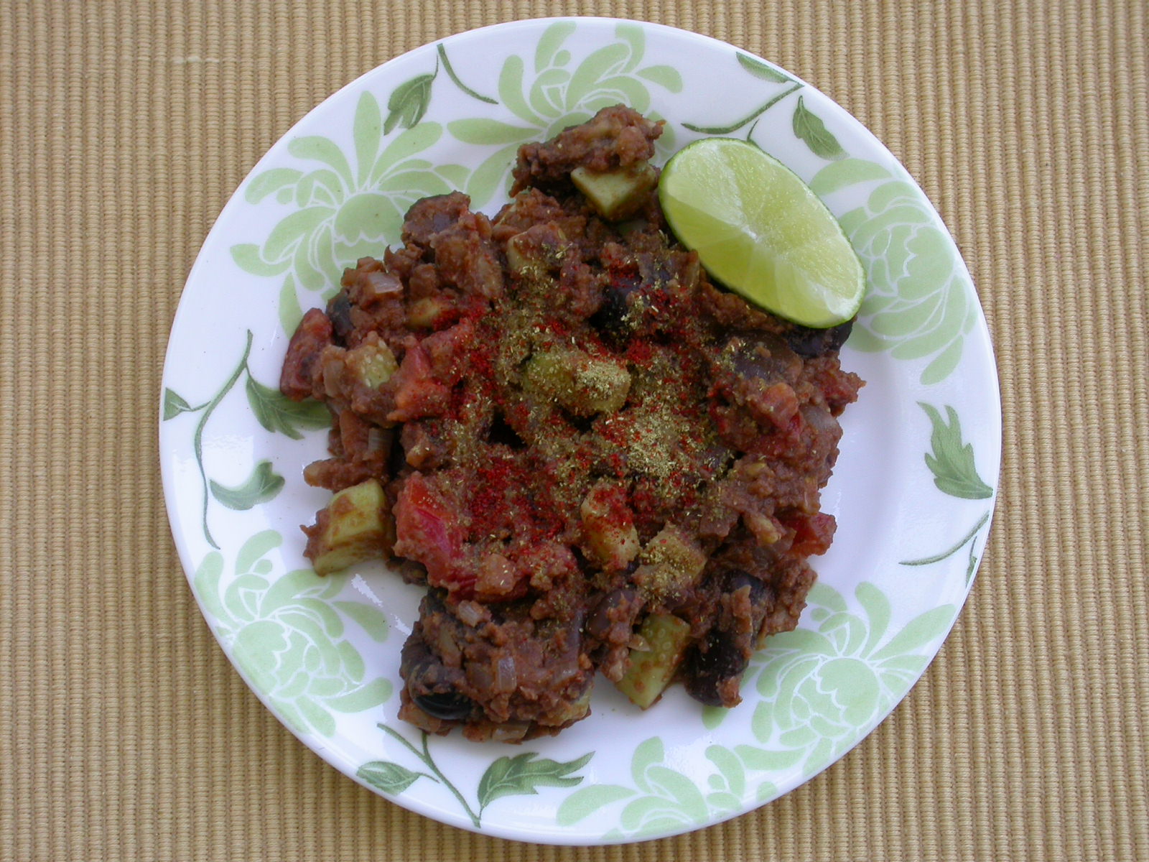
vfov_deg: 14.6
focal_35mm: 101
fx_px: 3352
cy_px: 431
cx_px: 574
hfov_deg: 19.4
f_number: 4
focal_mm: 20.9
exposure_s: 1/116
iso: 100
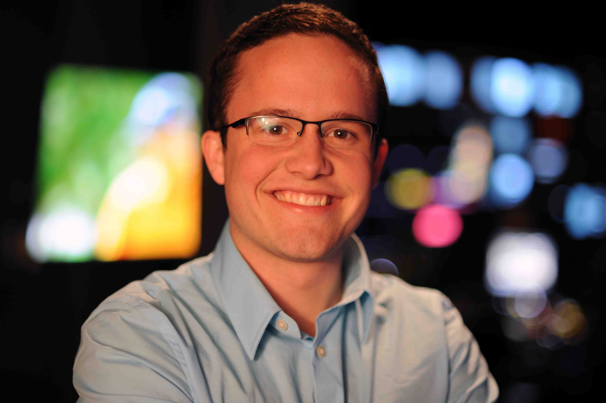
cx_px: 303
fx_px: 1430
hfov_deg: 23.9
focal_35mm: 85
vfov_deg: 16.1
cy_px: 202
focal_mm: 85
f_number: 1.8
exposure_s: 1/60
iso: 1000
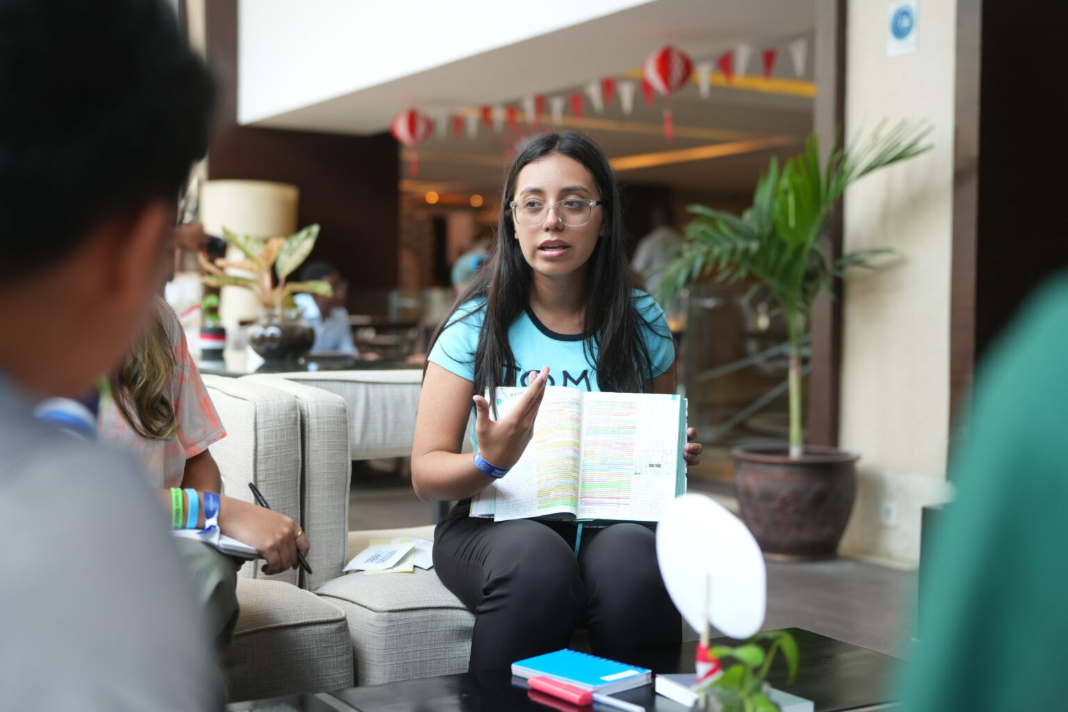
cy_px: 356
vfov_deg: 28.1
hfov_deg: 41.1
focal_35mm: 48
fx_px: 1424
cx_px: 534
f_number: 2.2
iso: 800
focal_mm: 48
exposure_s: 1/500
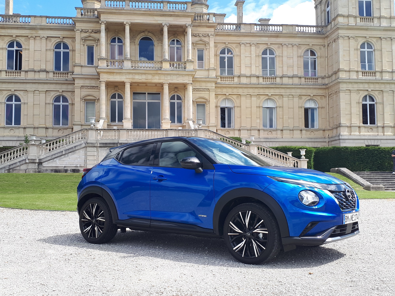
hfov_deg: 65.3
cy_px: 148
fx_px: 308
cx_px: 198
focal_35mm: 27
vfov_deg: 51.4
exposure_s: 1/656
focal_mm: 3.6
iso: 40
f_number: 1.9
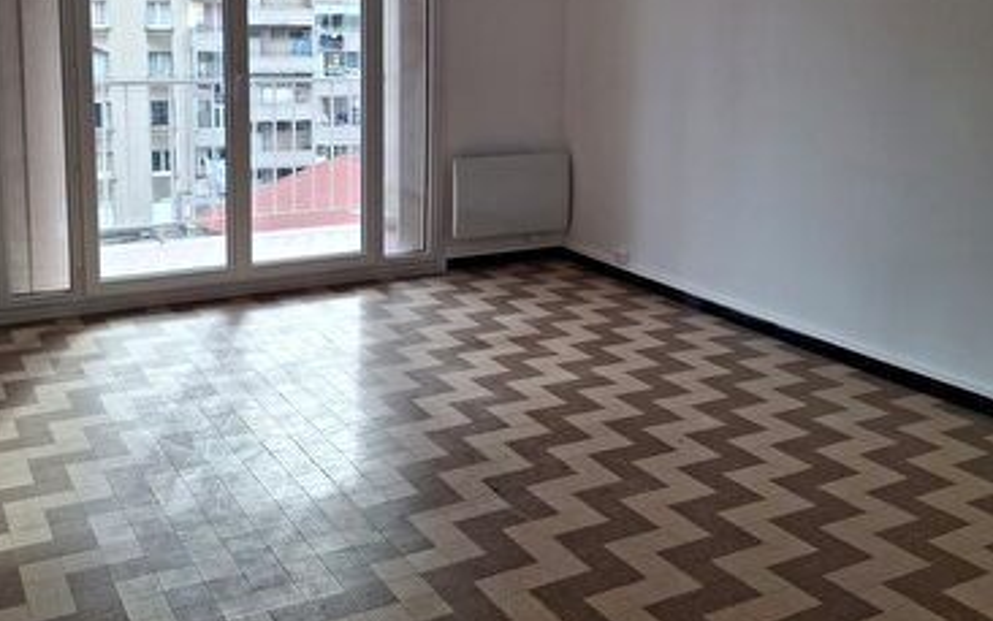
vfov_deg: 33.1
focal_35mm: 38
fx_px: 1029
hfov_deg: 51.5
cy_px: 172
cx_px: 467
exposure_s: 1/151
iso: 32
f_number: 1.8
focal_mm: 4.69
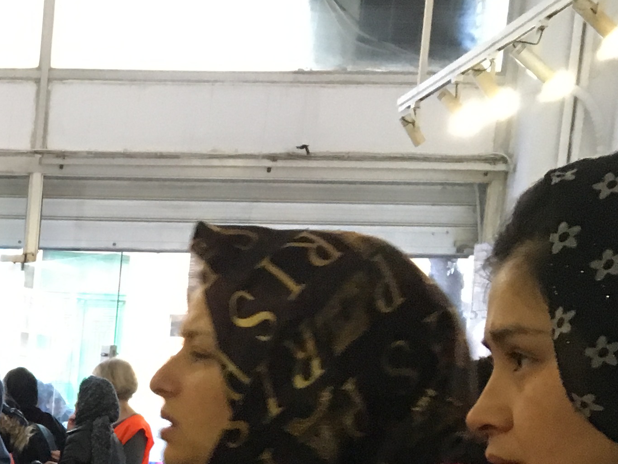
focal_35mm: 86
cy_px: 670
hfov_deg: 20.2
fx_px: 1535
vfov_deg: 15.9
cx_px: -249
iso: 200
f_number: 2.2
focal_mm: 4.15
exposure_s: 1/25
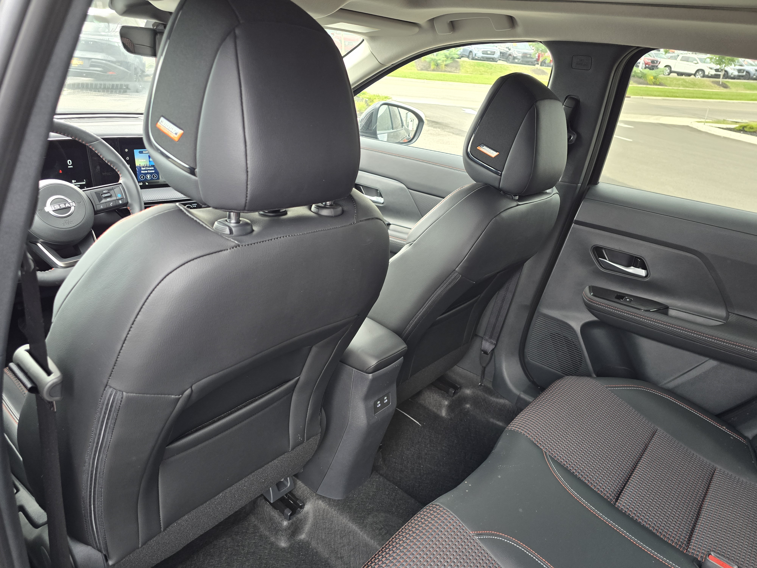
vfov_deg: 58.9
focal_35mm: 23
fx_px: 503
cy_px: 284
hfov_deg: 73.9
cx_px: 378
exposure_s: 1/180
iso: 100
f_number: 1.7
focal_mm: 6.3
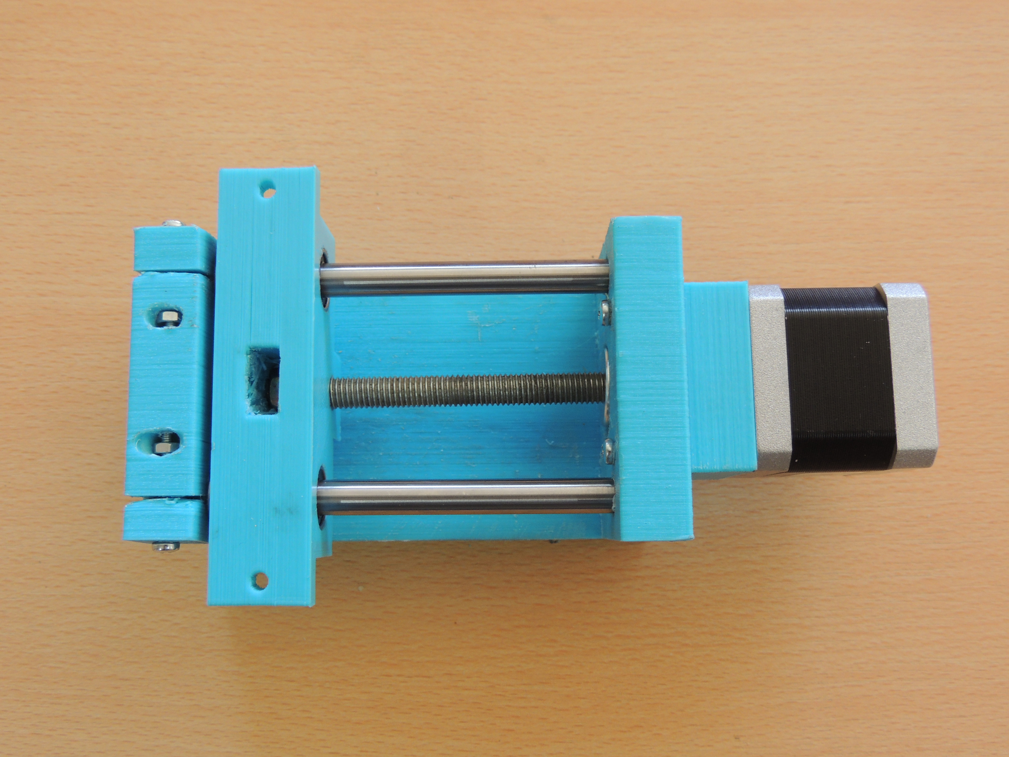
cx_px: 504
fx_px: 1020
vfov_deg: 40.7
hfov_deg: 52.6
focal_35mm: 35
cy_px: 378
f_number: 3.3
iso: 200
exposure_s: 1/50
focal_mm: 6.2
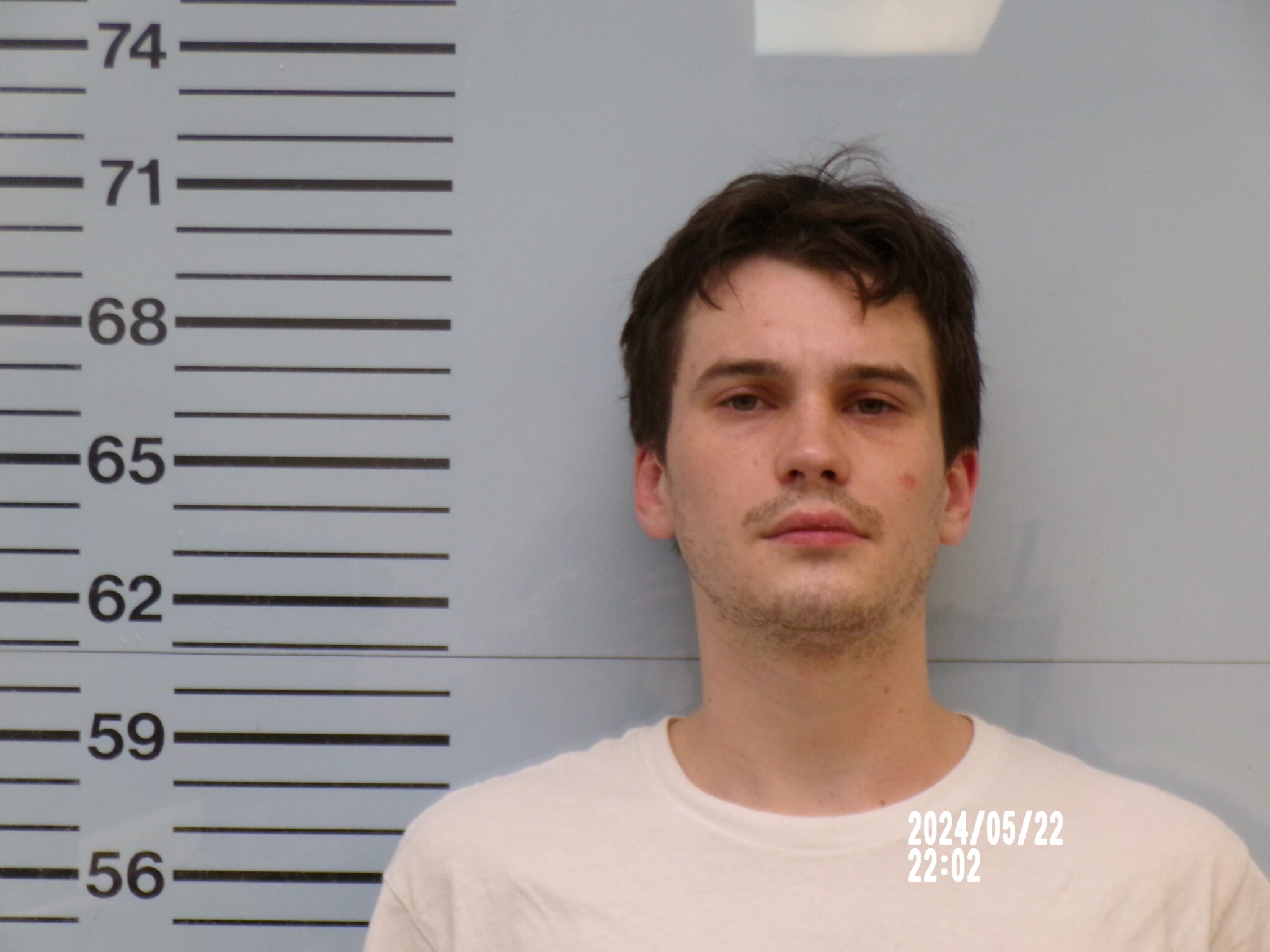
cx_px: 635
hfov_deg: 15.1
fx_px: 4806
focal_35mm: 131
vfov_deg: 11.3
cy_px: 476
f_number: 4.4
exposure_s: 1/50
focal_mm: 23.5
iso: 423
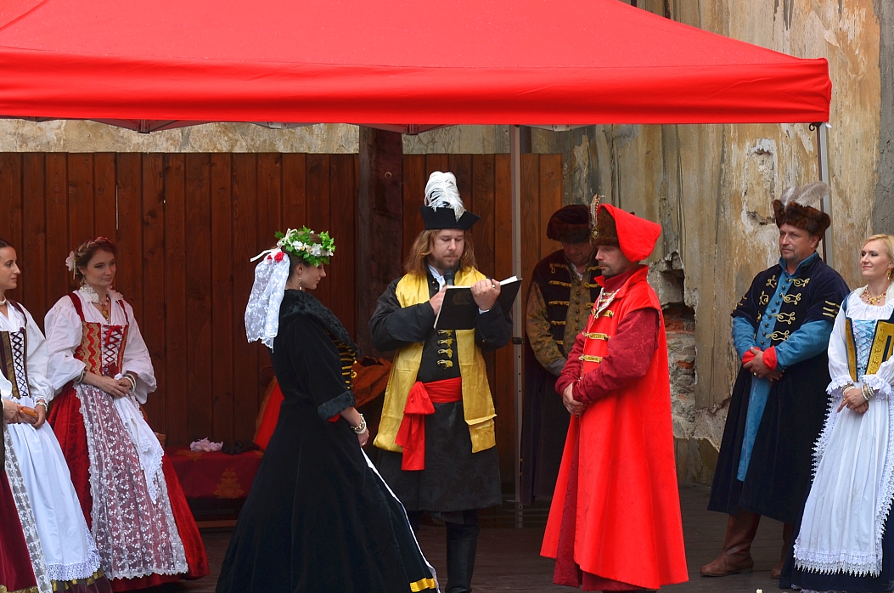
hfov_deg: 18.1
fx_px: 2801
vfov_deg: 12.1
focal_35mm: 113
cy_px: 336
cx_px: 400
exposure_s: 1/100
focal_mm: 62
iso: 200
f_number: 11
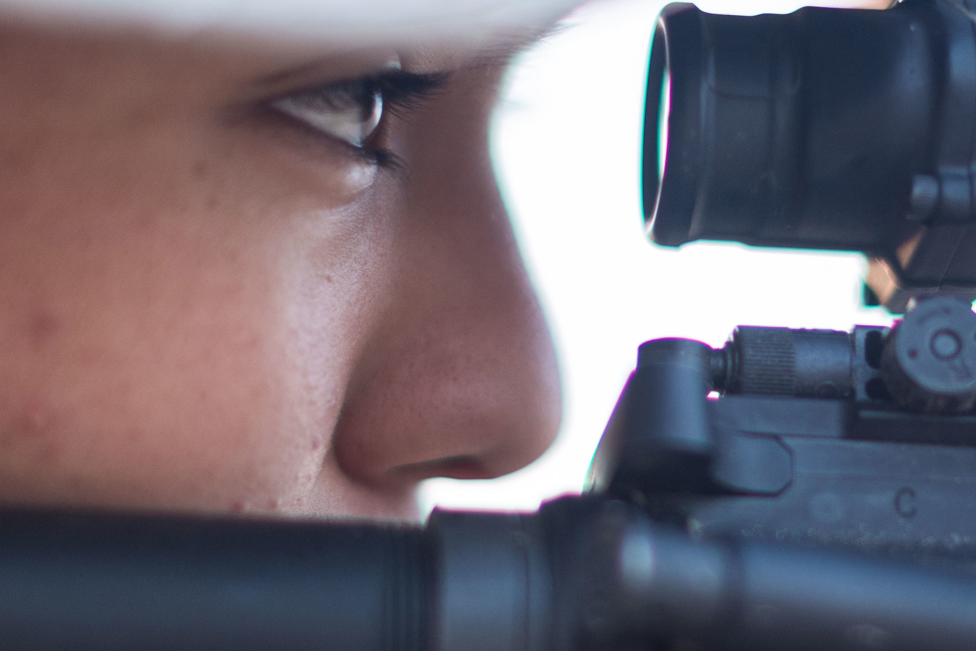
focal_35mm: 134
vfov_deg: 10.2
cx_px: 745
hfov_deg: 15.2
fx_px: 3633
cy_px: 331
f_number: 1.3
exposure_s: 1/500
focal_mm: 50
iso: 100
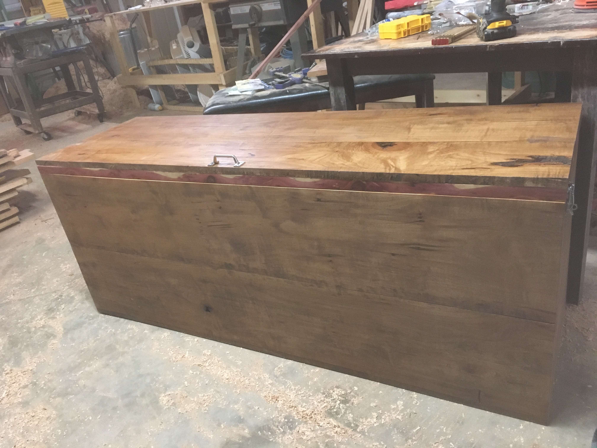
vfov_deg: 48.2
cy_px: 224
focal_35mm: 29
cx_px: 298
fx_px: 500
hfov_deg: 61.7
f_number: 2.2
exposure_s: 1/20
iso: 200
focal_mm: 4.15
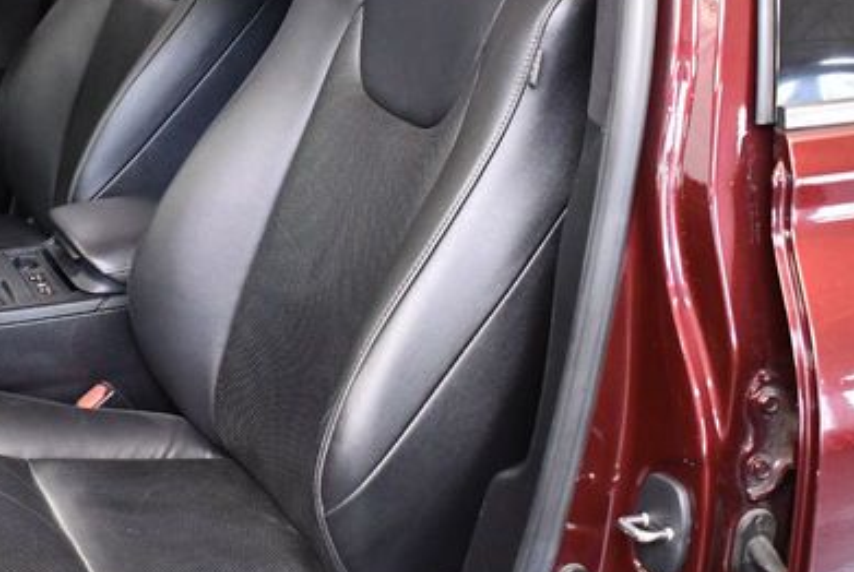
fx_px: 1711
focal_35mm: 72
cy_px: 193
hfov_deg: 27.4
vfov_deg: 18.9
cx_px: 159
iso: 3200
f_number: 3.8
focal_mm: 22
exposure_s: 1/80
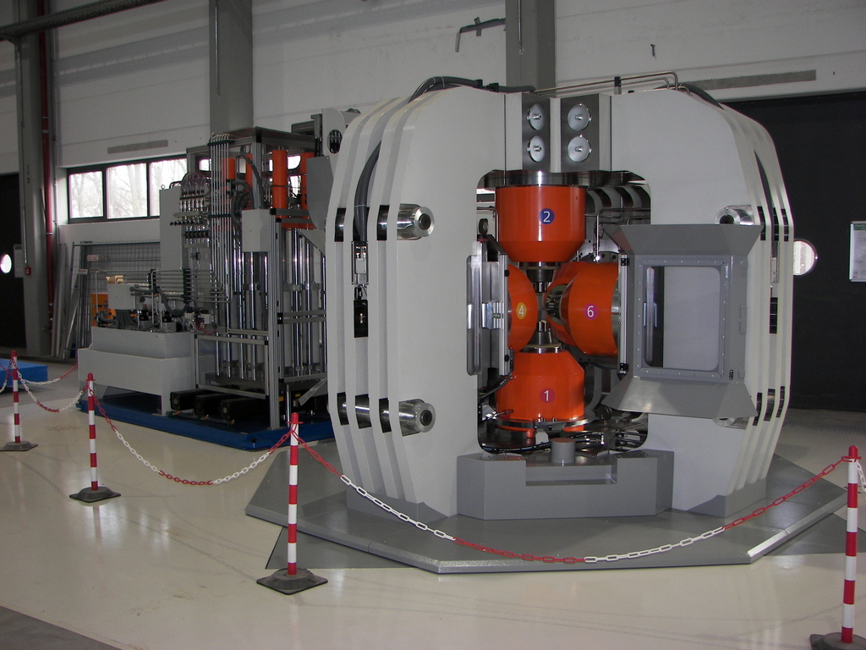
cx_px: 433
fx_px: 901
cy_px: 325
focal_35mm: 36
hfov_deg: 51.4
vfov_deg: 39.7
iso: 64
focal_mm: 6
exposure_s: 1/30
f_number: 2.8
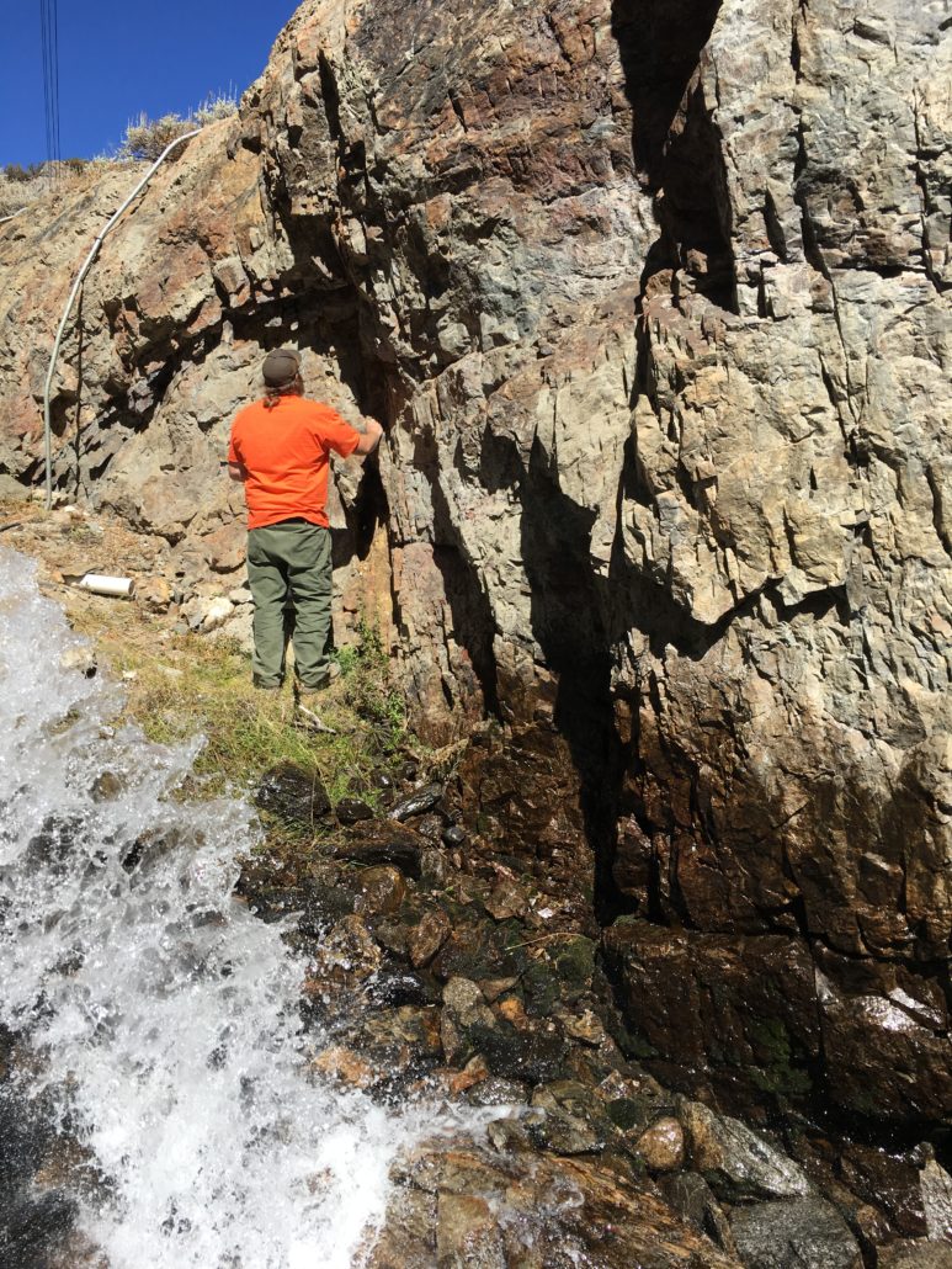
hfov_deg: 48.2
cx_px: 476
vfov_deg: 61.6
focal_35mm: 29
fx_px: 1063
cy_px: 634
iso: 25
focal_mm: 4.15
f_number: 2.2
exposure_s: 1/1261
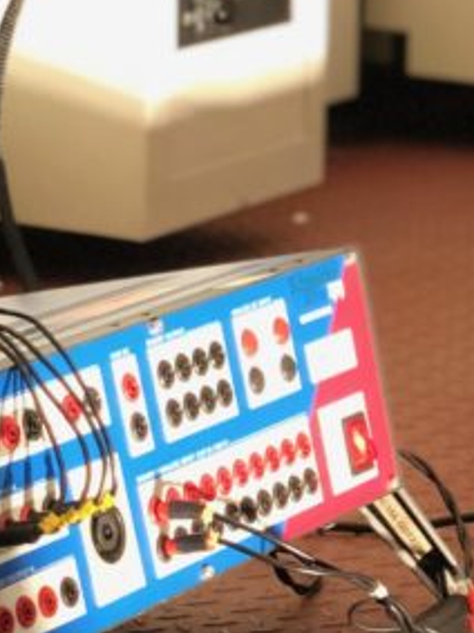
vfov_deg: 10.0
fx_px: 3435
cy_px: 1078
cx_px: 445
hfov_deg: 7.9
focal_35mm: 188
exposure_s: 1/12
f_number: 2.4
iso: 160
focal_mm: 6
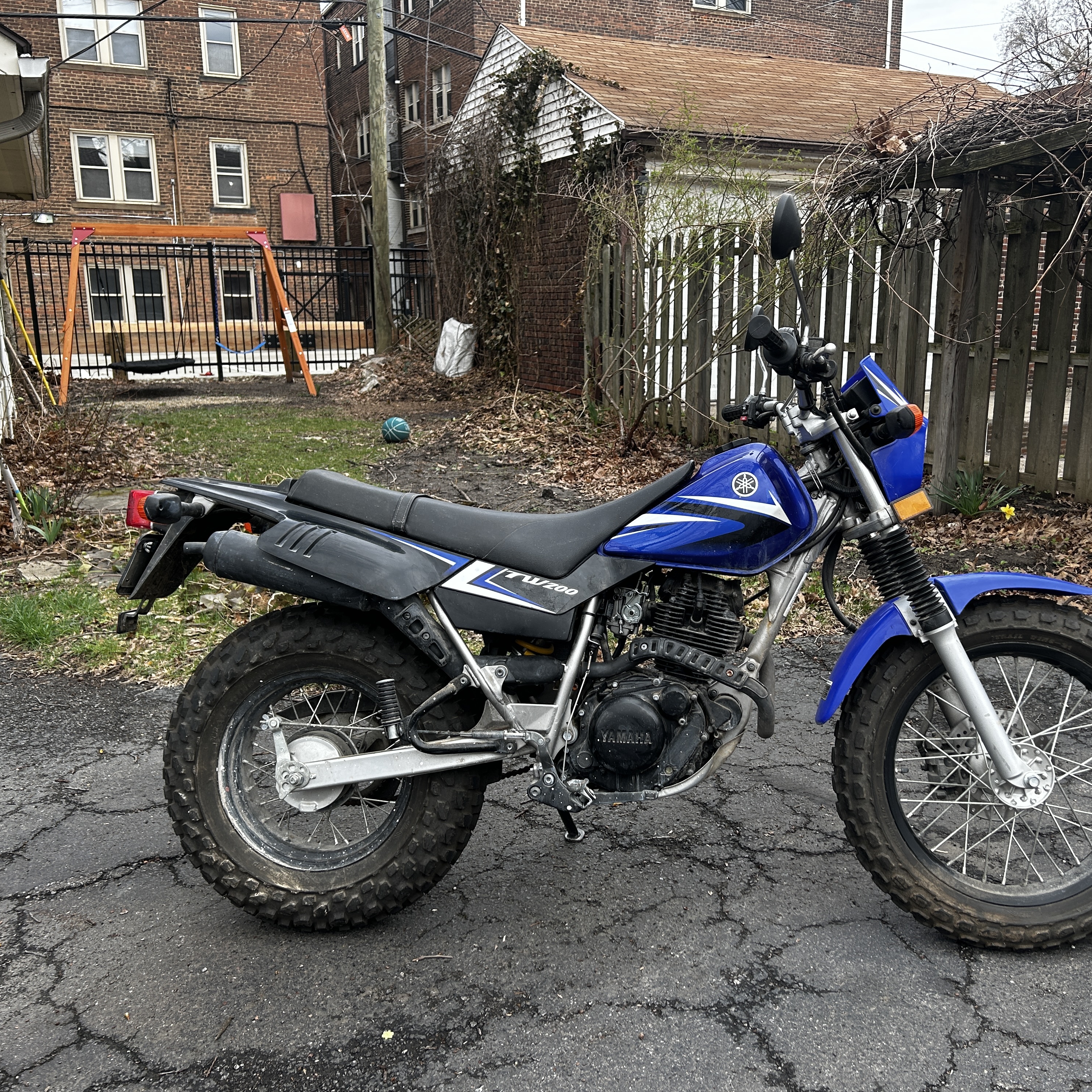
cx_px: 610
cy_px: 541
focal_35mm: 31
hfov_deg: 52.4
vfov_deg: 52.5
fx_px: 1106
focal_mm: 5.7
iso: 50
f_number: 1.5
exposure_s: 1/797
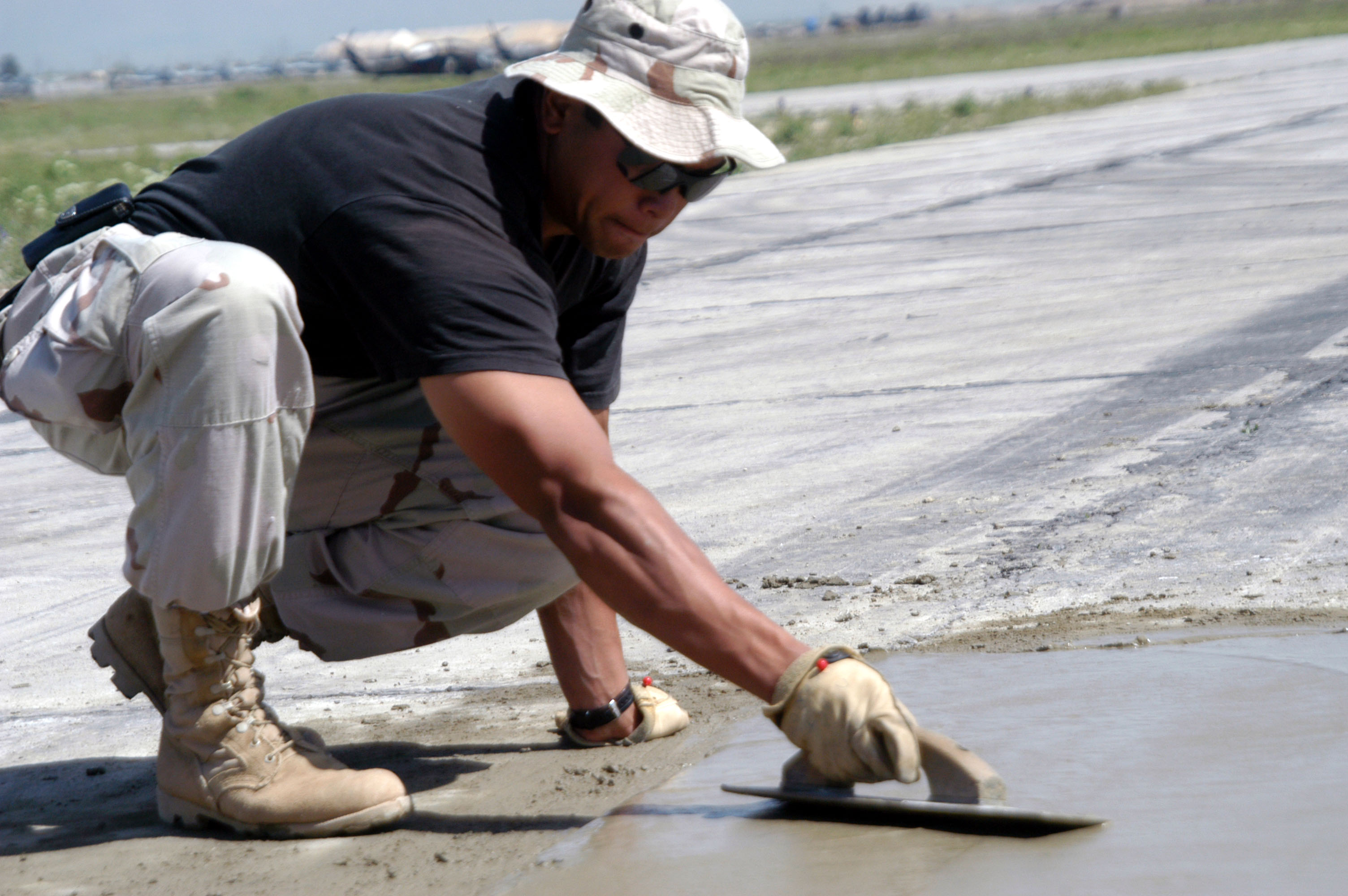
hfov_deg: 15.9
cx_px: 674
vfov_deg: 10.6
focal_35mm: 129
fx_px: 4826
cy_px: 448
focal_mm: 86
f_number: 6.3
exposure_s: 1/1600
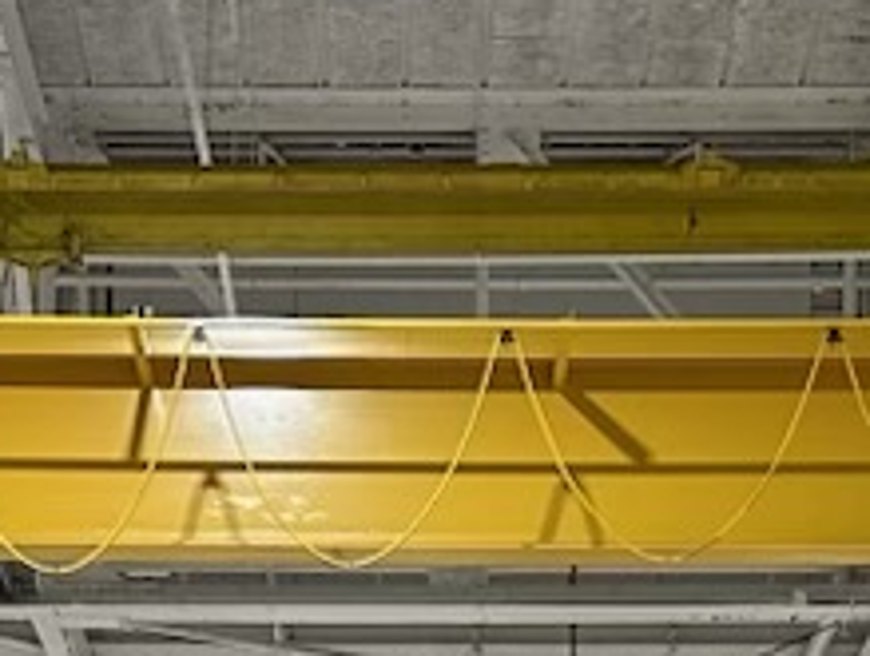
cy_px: 1411
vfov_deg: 9.7
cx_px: 393
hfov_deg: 14.1
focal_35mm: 140
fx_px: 3524
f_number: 1.78
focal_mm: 6.86
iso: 200
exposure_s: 1/120
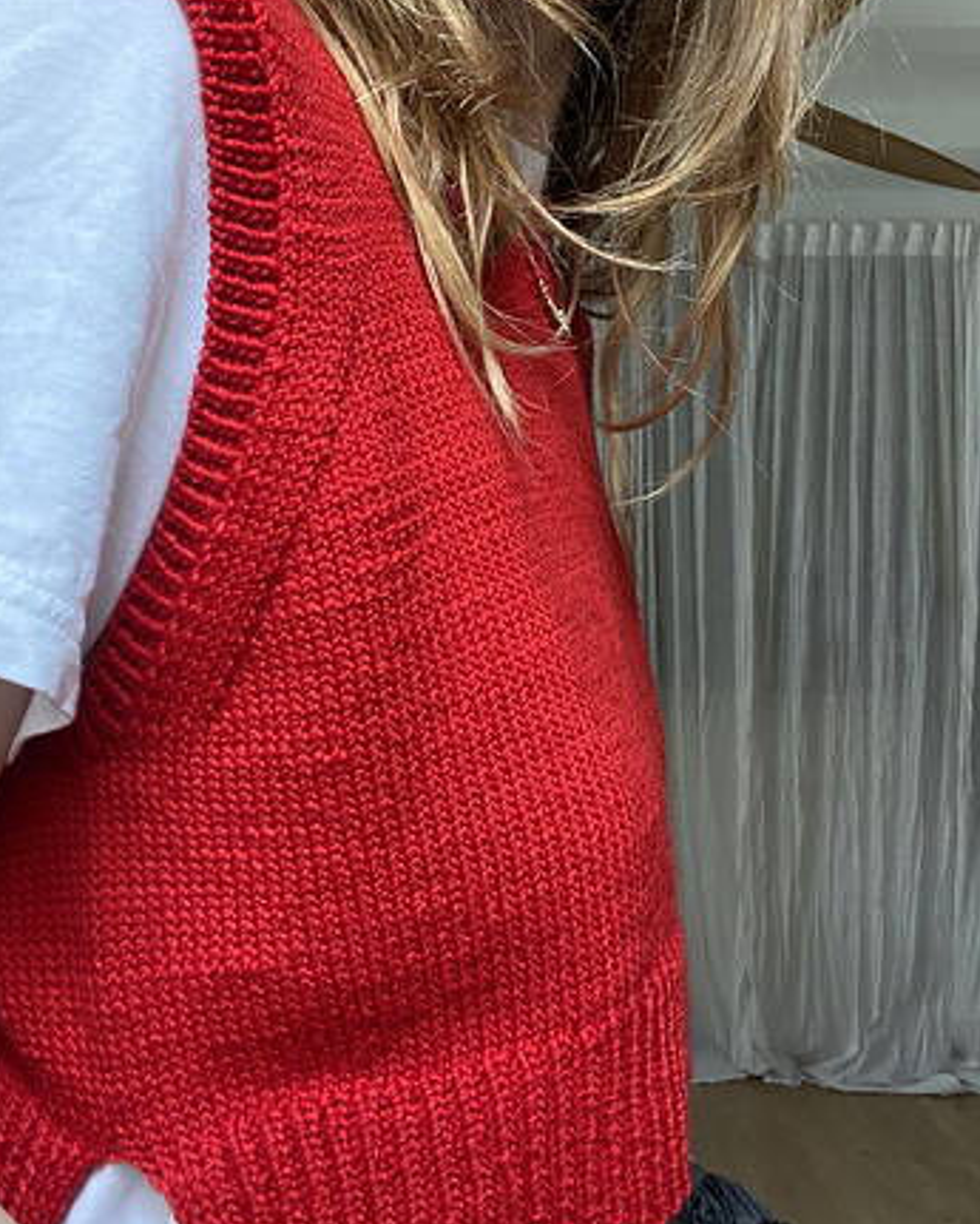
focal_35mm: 34
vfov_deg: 52.7
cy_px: 534
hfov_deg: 43.4
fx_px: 1232
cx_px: 470
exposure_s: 1/60
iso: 250
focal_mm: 2.71
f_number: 2.2
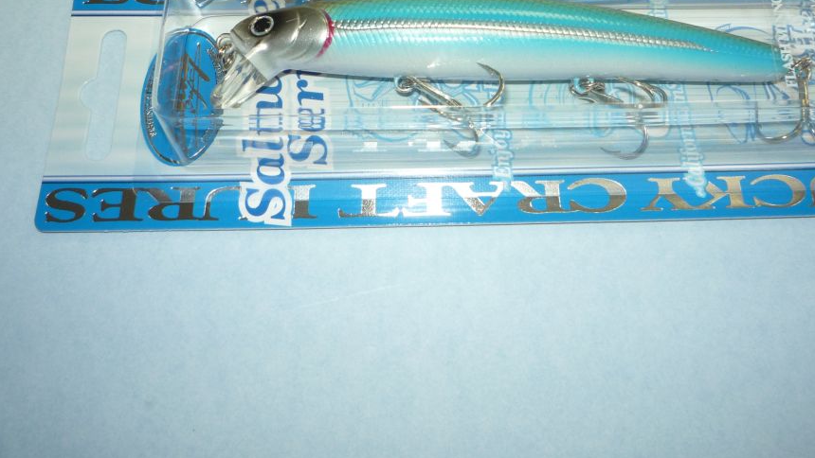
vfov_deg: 30.7
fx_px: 821
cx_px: 472
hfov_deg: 52.6
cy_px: 121
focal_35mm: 38
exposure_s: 1/30
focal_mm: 5.2
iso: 100
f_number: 4
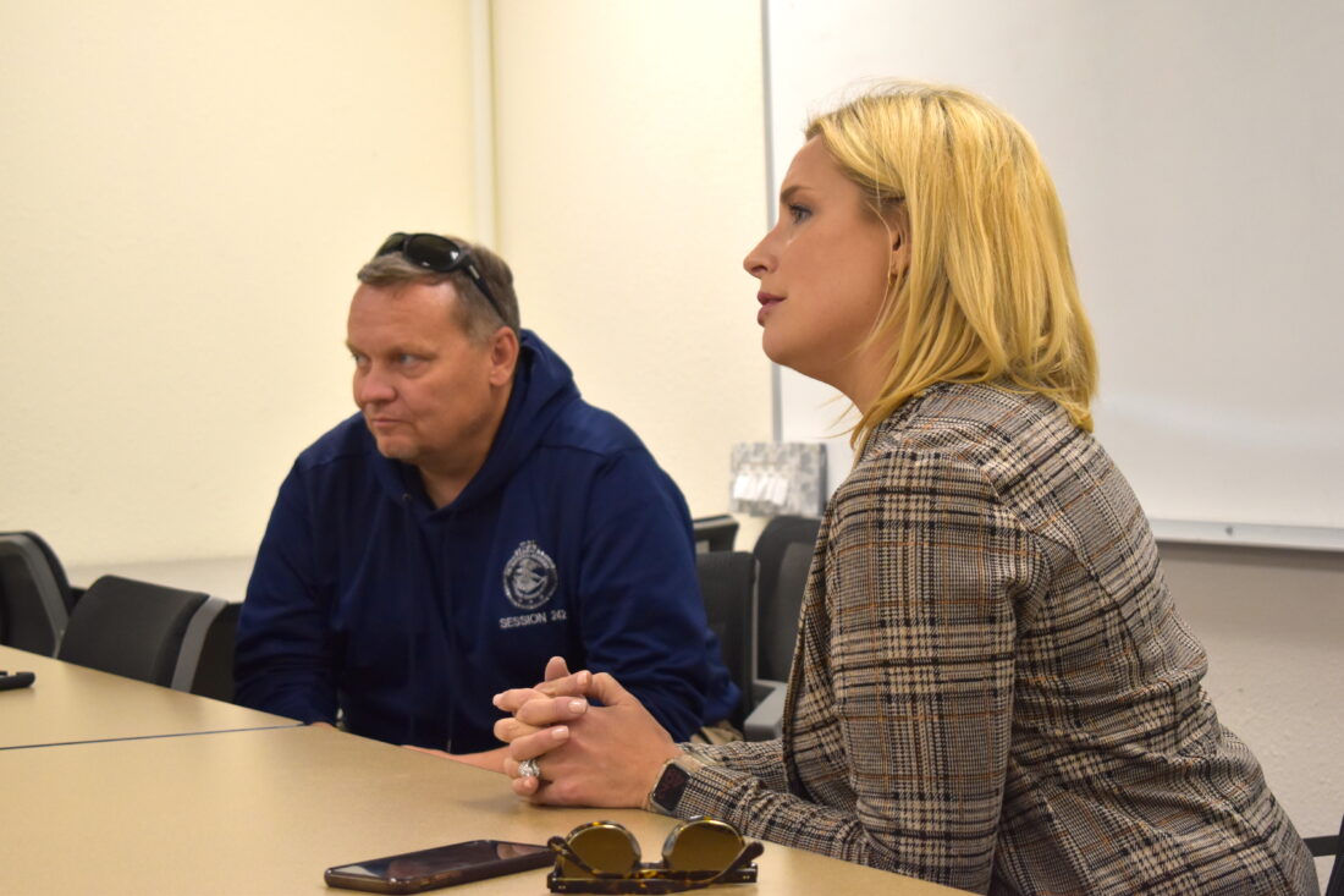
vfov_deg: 16.5
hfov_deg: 24.6
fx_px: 3079
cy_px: 448
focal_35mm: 82
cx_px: 672
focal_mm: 55
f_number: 5.6
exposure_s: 1/125
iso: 1250
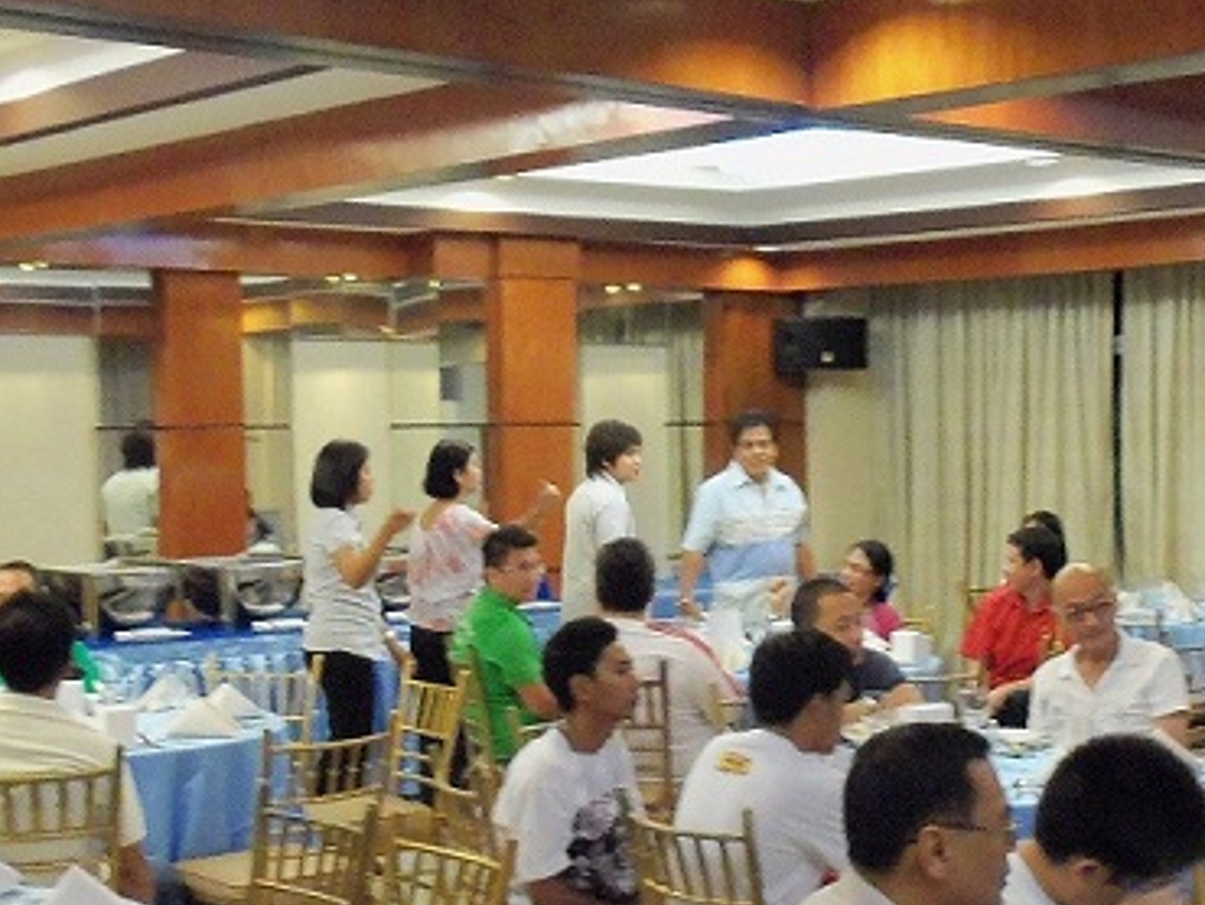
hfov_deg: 30.4
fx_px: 2194
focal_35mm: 63
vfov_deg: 23.2
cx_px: 830
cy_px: 578
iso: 400
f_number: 3.4
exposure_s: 1/25
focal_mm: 5.2
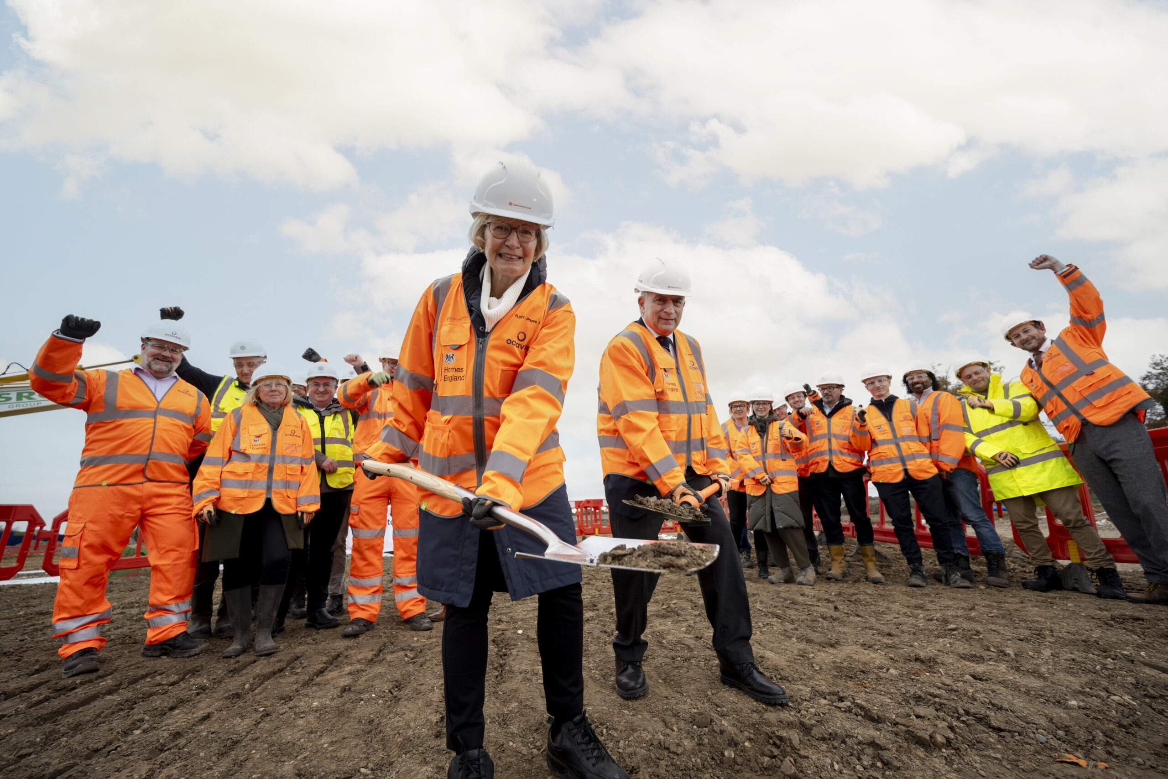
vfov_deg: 79.2
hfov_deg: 102.3
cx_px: 584
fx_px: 470
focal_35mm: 14
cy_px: 390
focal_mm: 14.5
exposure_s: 1/200
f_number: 4
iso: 100
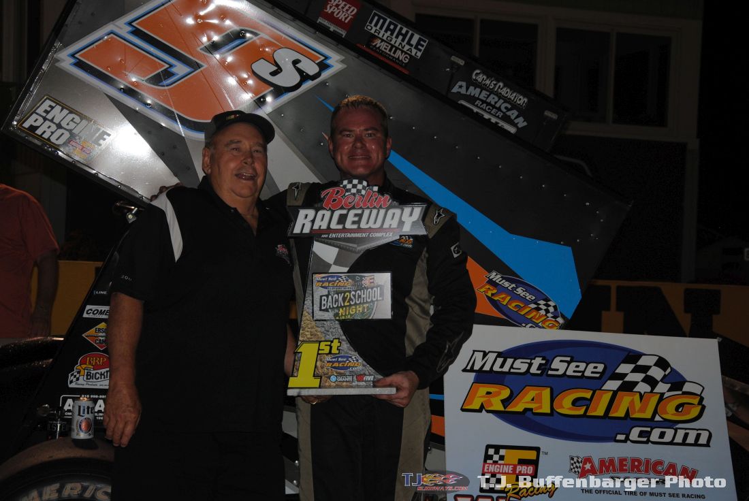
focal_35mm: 78
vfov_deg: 17.5
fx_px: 1625
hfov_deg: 26.0
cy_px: 250
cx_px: 374
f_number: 5
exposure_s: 1/60
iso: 200
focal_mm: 52
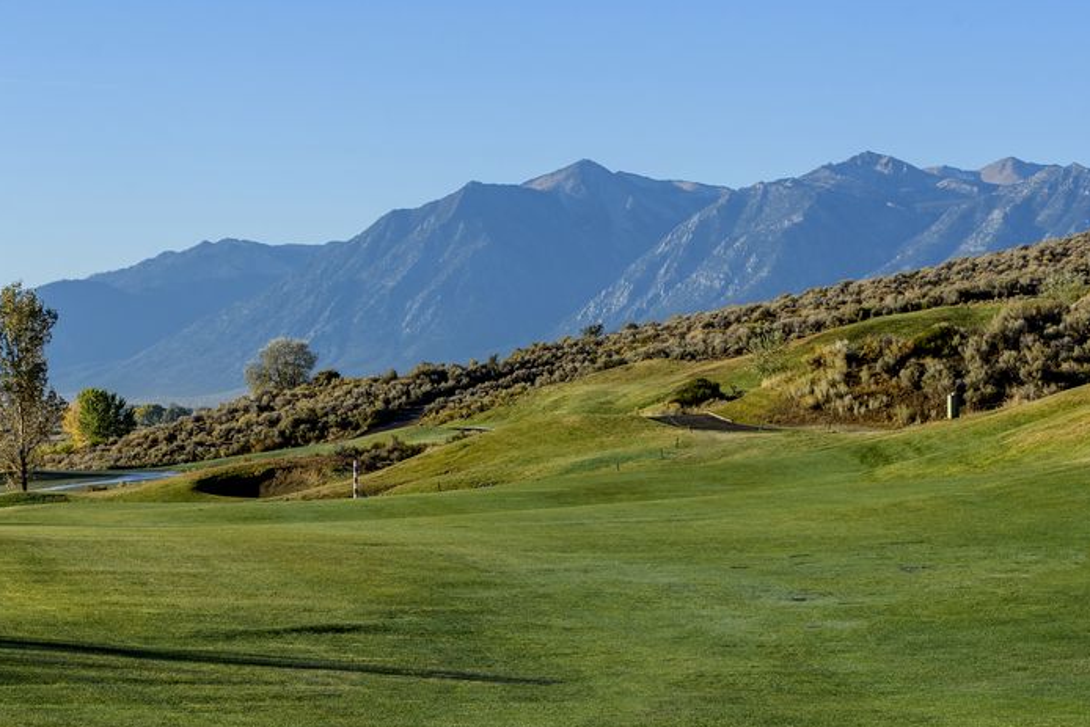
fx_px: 3664
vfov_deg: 11.3
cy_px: 459
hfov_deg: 16.9
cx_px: 457
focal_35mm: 121
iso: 320
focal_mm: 70
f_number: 11
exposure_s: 1/400
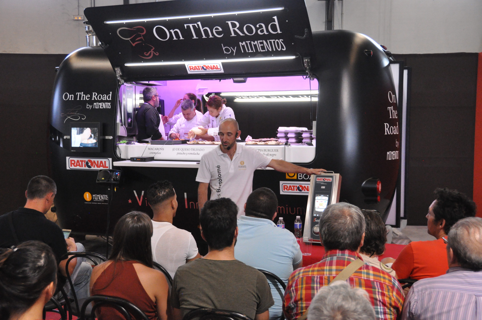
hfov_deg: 45.0
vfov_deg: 30.8
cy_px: 160
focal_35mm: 44
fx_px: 582
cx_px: 241
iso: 2500
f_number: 4
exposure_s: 1/80
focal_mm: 29
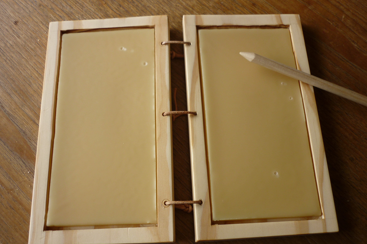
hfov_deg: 54.4
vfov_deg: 37.8
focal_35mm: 35
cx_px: 187
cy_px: 129
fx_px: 357
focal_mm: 5.5
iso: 80
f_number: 2.8
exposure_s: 1/125
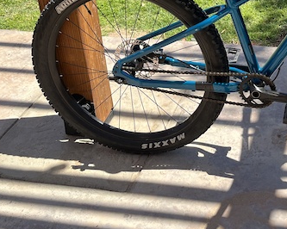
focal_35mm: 61
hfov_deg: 29.3
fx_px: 518
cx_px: 277
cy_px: -10
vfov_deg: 23.7
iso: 50
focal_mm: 5.1
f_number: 1.6
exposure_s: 1/871
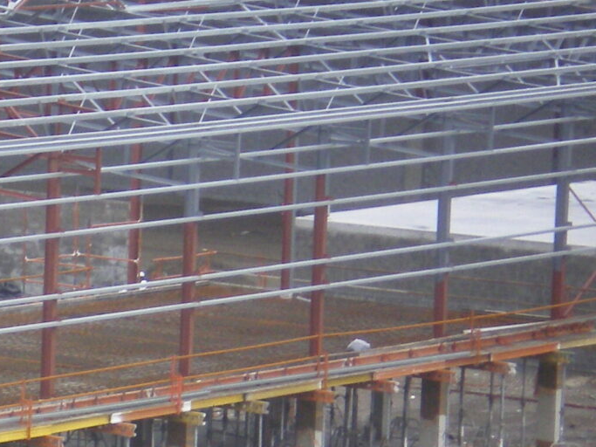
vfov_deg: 4.3
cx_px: 65
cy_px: 384
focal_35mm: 342
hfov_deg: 5.8
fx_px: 5887
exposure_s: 1/60
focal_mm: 18.9
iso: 200
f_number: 5.9
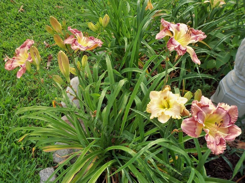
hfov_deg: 54.0
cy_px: 92
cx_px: 122
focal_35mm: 34
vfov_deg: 41.8
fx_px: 241
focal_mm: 5.7
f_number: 2.9
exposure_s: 1/200
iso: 80
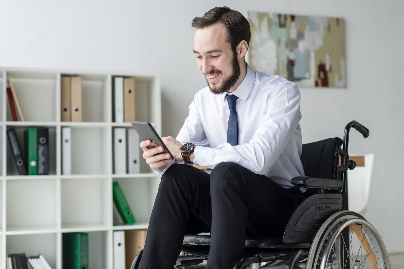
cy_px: 134
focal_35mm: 50
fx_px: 561
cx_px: 202
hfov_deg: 39.6
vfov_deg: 27.0
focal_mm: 50
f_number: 2.8
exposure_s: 1/160
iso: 320
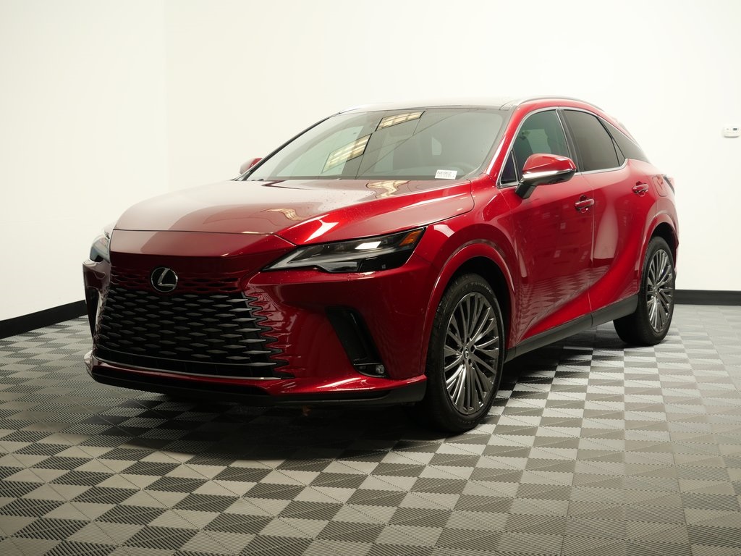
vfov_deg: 29.1
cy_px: 278
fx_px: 1070
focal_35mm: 50
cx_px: 370
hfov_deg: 38.2
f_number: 5
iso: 250
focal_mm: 25
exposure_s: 1/100
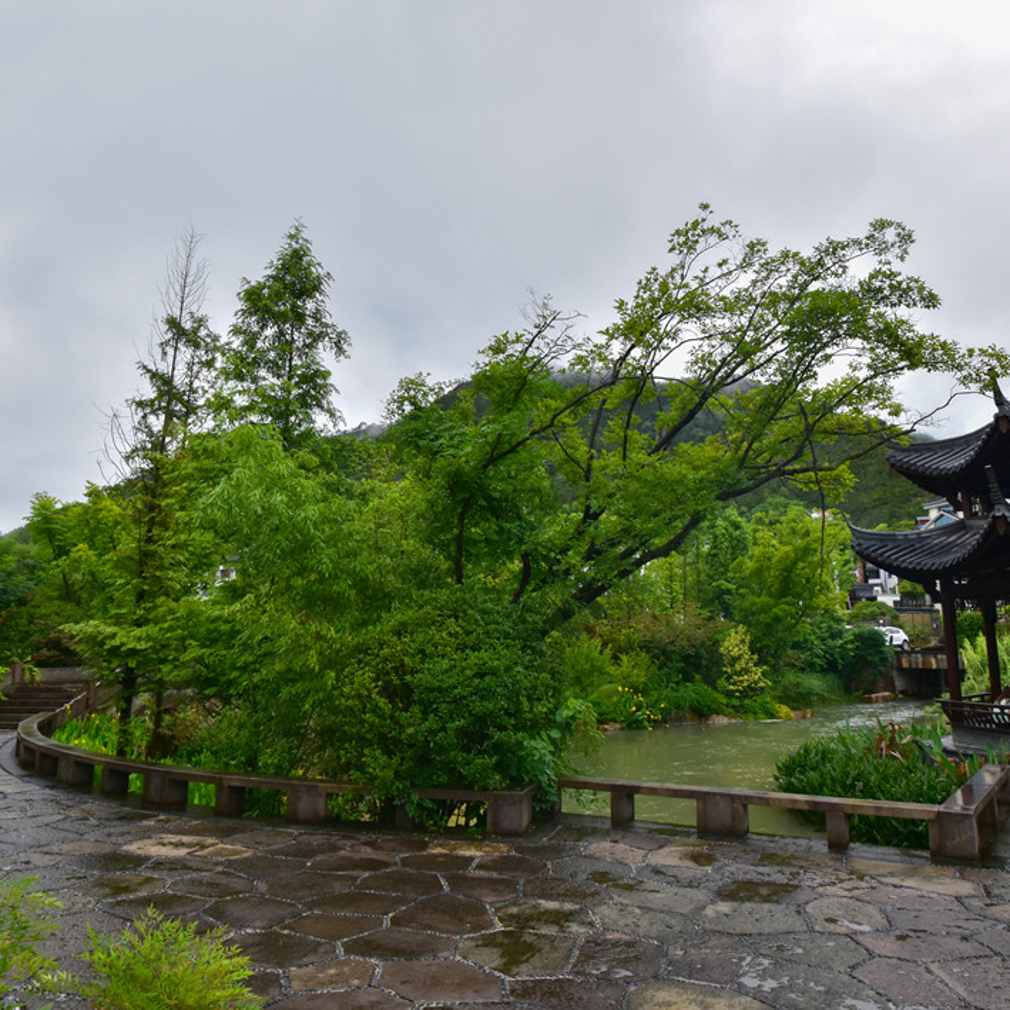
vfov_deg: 68.8
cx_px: 546
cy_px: 500
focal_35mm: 22
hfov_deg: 68.7
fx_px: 737
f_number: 9
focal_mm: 11.5
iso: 400
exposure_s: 1/125
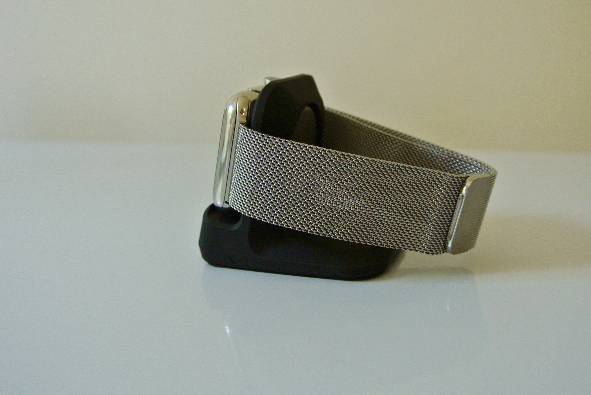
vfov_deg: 32.0
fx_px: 690
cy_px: 198
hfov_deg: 46.3
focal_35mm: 42
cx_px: 296
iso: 500
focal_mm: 15.7
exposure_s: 1/125
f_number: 4.2
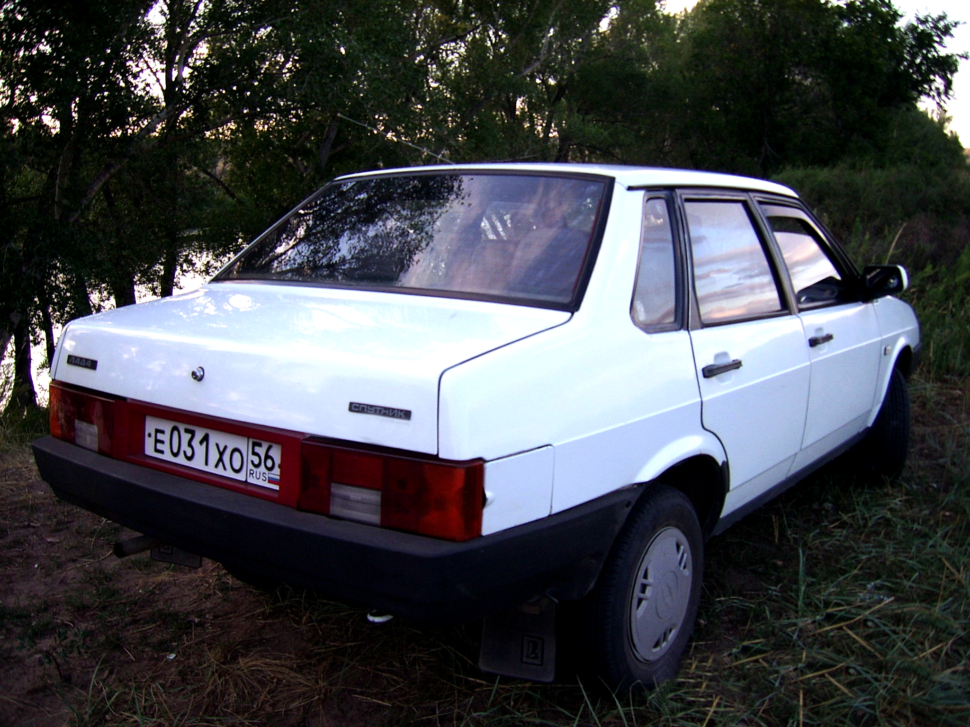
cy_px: 364
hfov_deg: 52.6
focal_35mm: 35
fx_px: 981
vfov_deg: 40.7
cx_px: 485
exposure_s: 1/192
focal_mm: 5.95
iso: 50
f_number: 2.8
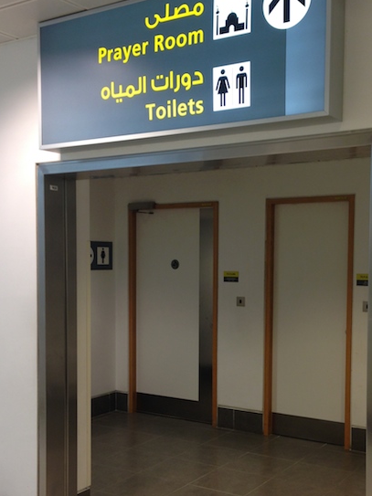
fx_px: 674
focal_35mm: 47
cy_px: 298
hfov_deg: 30.8
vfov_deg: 40.3
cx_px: 206
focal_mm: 4.12
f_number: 2.4
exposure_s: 1/30
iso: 50
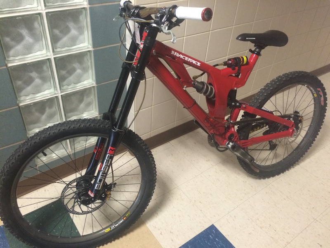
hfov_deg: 61.7
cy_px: 124
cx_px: 165
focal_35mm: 29
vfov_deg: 48.2
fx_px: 276
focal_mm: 4.15
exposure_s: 1/17
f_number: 2.2
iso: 250
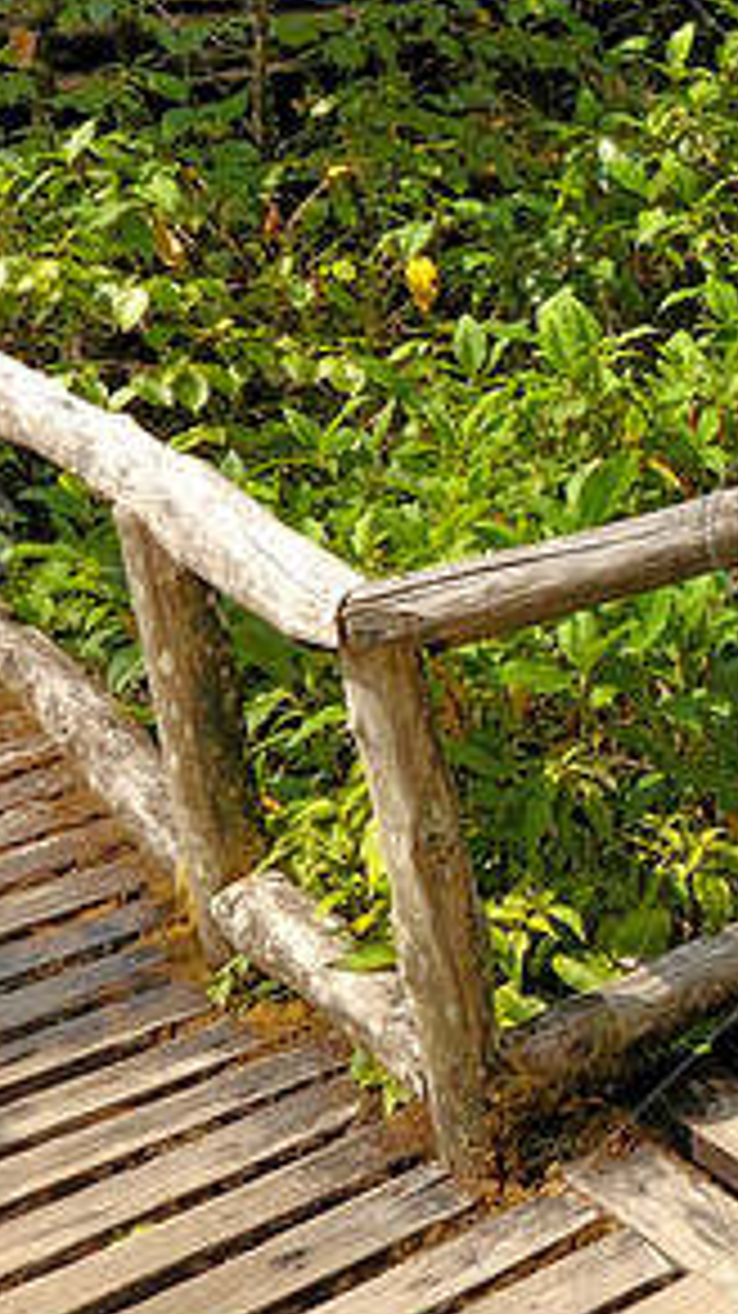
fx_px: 1916
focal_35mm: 55
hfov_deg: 18.4
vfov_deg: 37.7
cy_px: 531
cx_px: 1215
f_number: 8
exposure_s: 1/640
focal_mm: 10
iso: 500
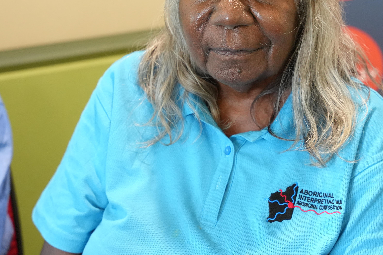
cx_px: 261
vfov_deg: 11.6
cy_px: 56
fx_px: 1255
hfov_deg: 17.3
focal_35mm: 118
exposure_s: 1/160
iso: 6400
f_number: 4
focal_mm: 70
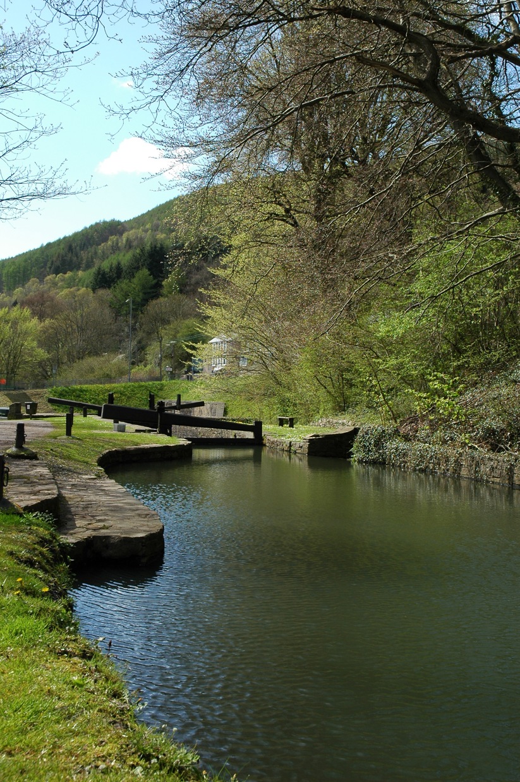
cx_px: 260
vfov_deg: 48.0
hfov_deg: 32.9
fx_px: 879
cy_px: 391
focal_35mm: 40
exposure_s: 1/160
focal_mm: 27
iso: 200
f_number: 10
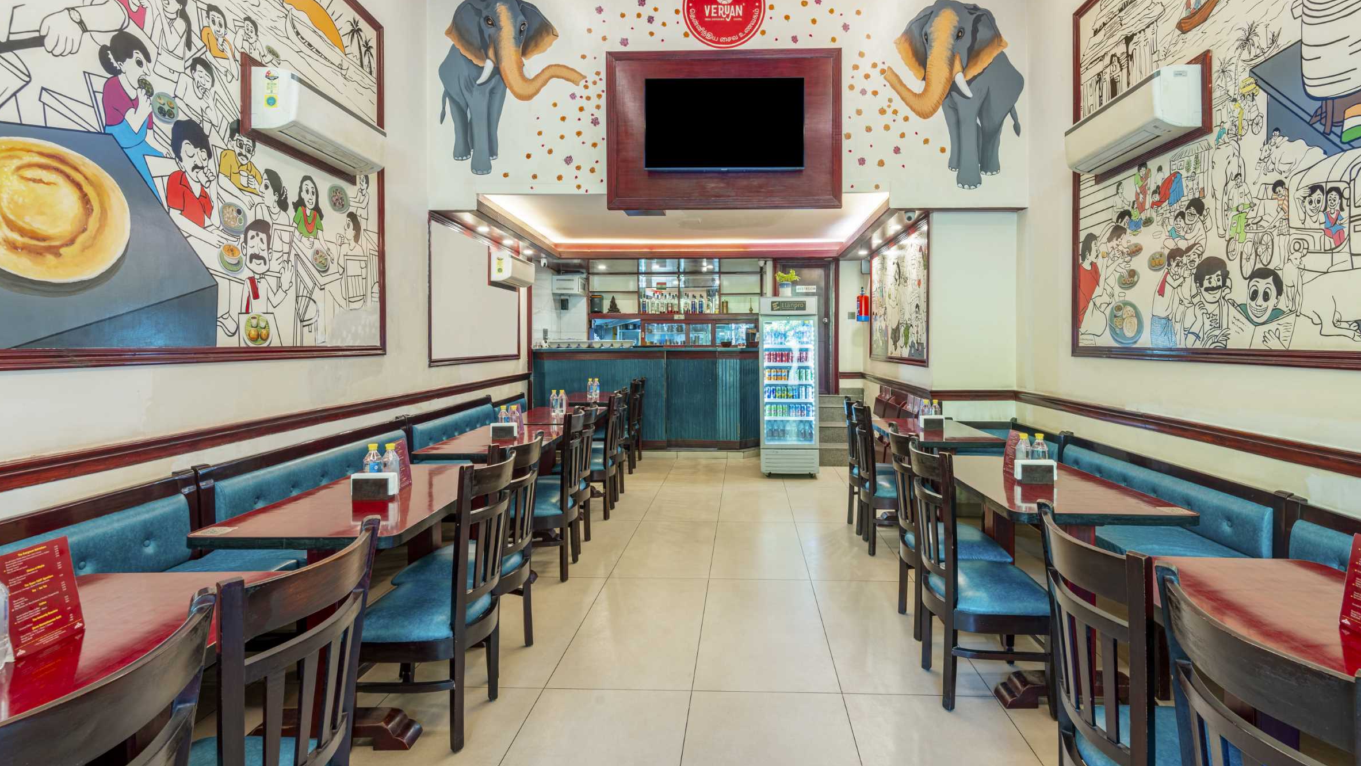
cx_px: 685
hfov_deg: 95.9
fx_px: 614
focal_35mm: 17
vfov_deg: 63.9
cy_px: 390
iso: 100
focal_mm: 16
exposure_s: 1/3
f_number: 10
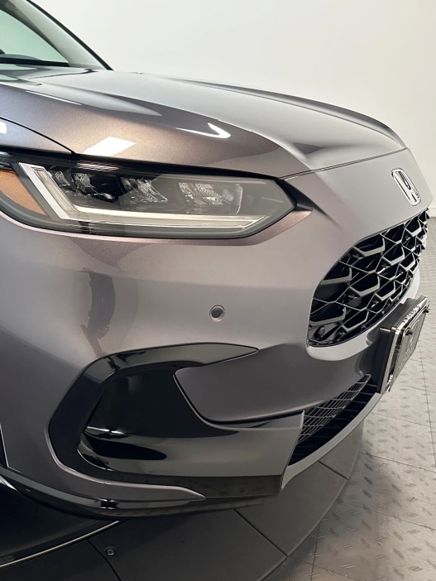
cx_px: 44
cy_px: 276
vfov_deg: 52.6
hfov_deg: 38.0
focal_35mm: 35
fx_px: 587
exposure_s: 1/60
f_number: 1.78
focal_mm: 6.86
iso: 500
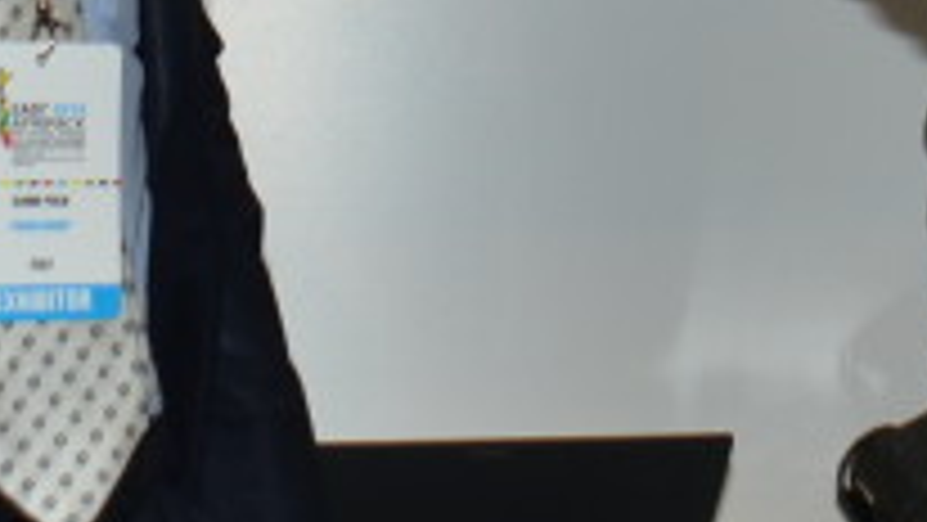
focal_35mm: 218
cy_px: -639
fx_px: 5360
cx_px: 630
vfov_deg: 5.4
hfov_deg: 9.9
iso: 400
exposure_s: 1/60
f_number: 4
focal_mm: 28
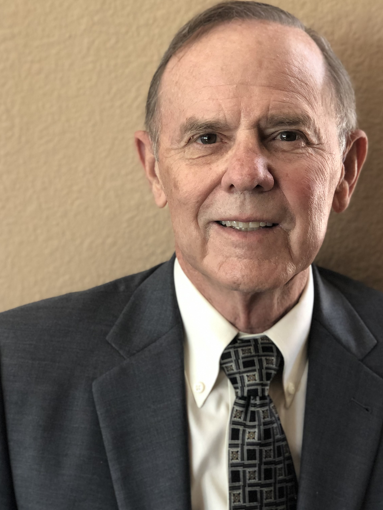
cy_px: 206
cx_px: 231
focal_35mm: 69
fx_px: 1018
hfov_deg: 21.3
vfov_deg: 28.1
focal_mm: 6
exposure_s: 1/30
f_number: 2.4
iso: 100
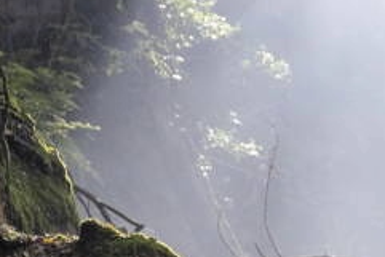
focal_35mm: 330
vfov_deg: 4.1
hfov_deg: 6.1
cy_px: 383
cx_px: 652
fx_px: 3531
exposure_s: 1/125
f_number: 4.5
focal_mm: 55
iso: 640
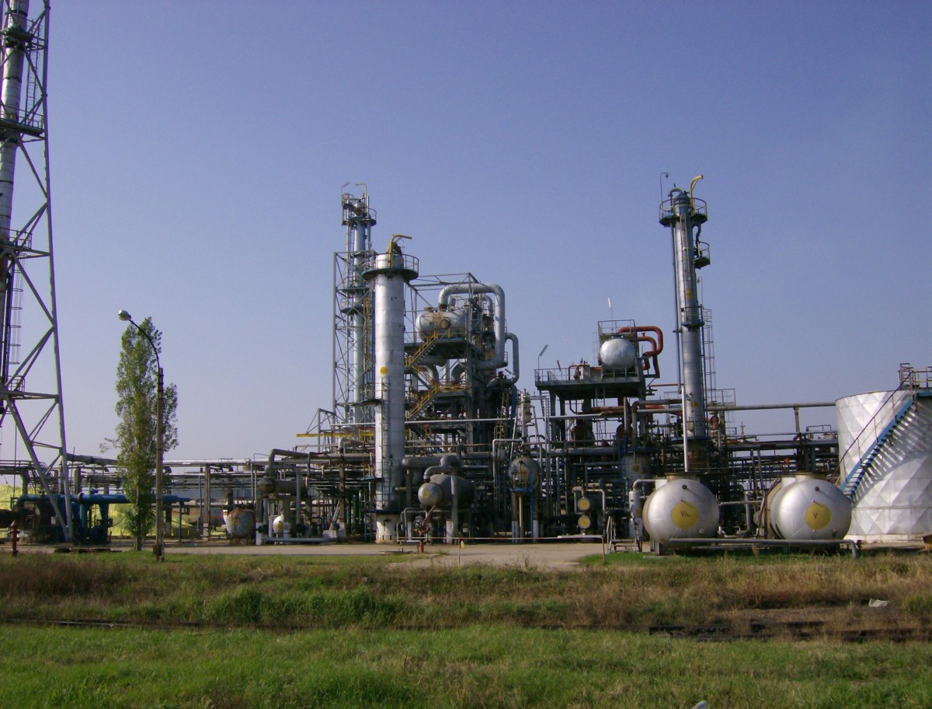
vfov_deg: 40.0
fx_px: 974
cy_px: 354
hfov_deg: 51.1
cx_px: 466
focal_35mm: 36
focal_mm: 6
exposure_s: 1/1429
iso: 100
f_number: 4.7
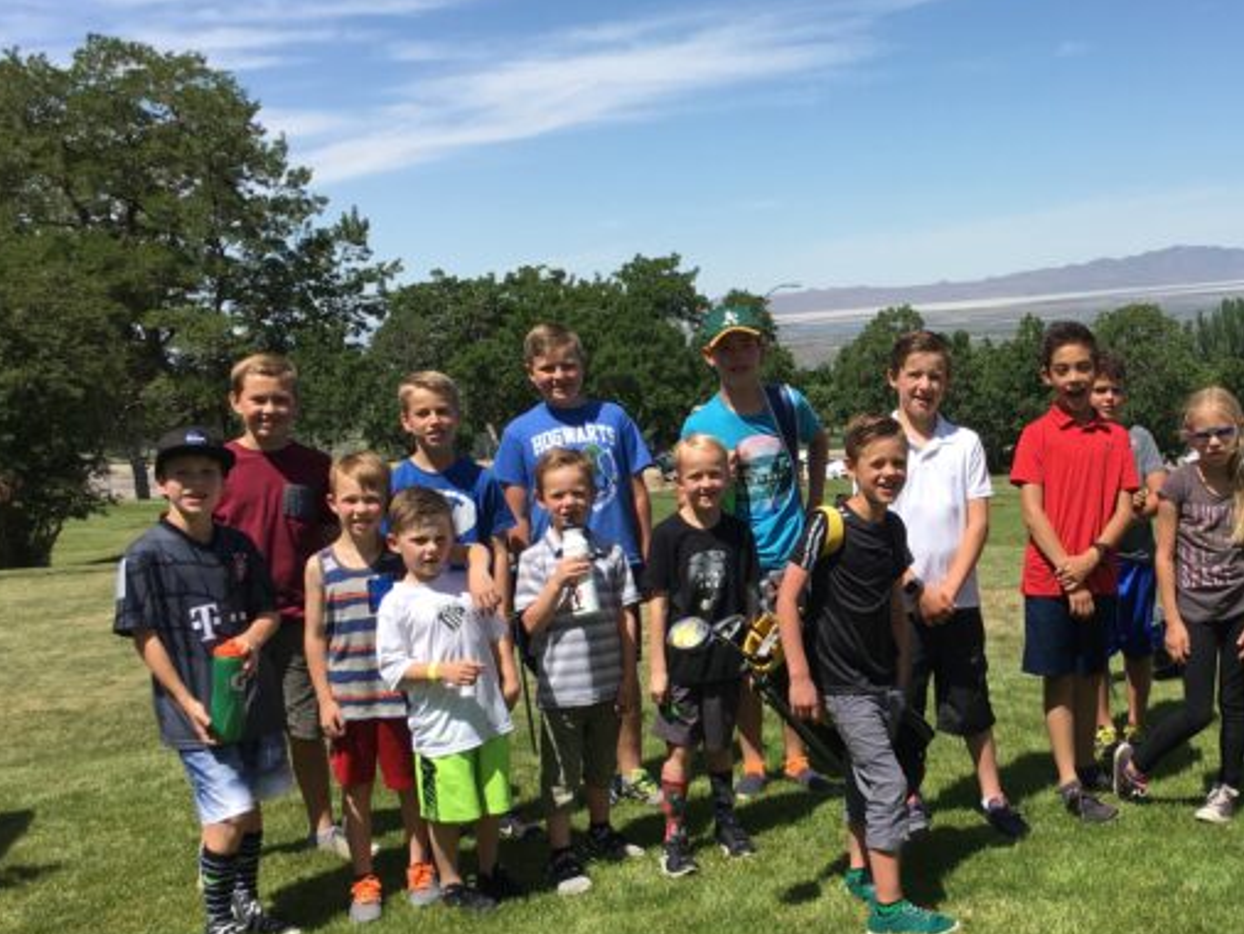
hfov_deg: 42.0
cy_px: 528
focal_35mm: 44
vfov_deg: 32.9
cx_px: 892
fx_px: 1582
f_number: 2.2
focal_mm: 4.15
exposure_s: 1/1832
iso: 25
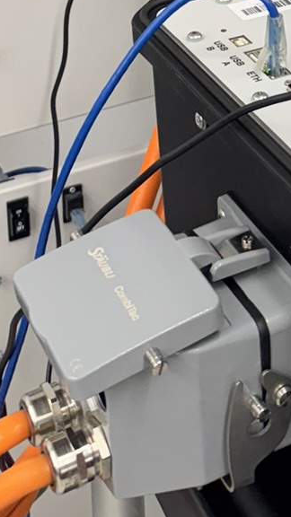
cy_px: -256
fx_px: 1276
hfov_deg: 12.8
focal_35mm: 93
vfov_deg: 19.9
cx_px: 300
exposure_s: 1/120
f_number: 1.78
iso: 160
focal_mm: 6.76
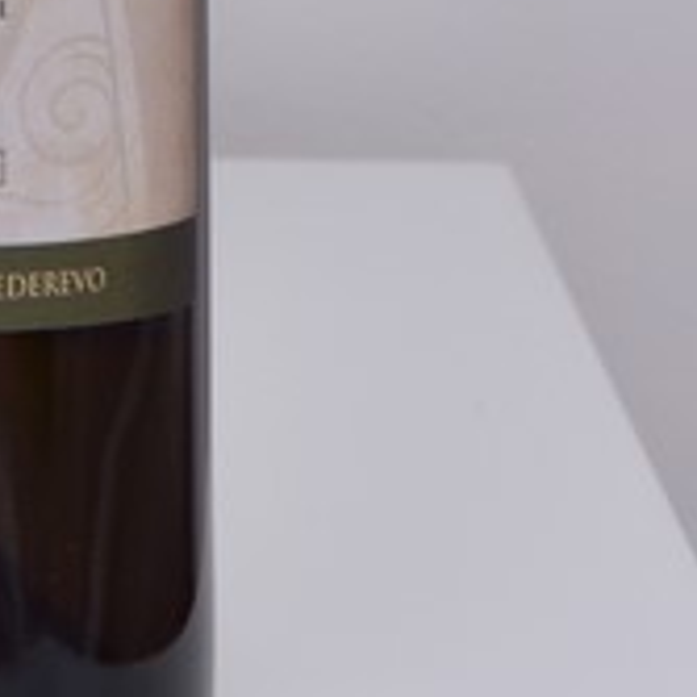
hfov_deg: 5.0
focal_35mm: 340
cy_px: -1219
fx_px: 7745
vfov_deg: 5.0
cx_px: -801
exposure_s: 1/80
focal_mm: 62
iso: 500
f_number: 10
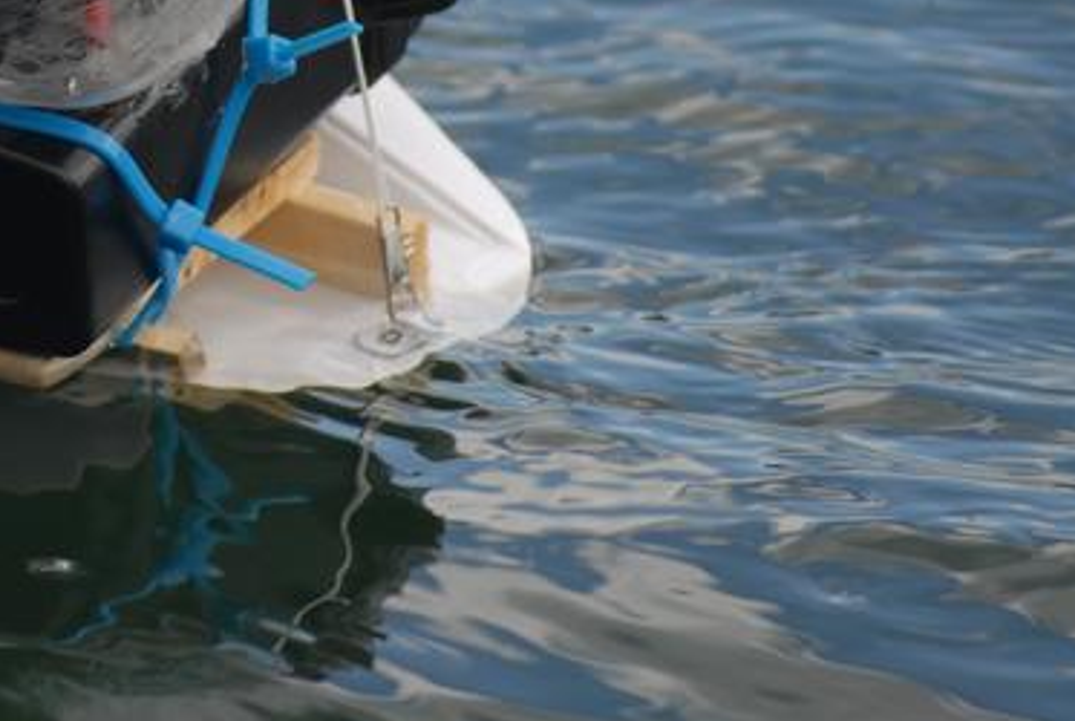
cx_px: -52
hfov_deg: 2.8
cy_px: -82
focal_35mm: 741
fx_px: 22162
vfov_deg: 1.9
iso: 100
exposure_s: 1/200
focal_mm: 180
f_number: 5.6
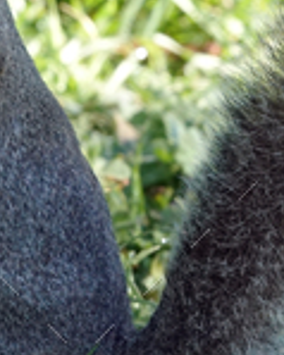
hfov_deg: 1.4
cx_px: 69
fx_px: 11758
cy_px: 111
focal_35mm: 1118
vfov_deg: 1.7
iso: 800
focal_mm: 110.1
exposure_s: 1/800
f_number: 4
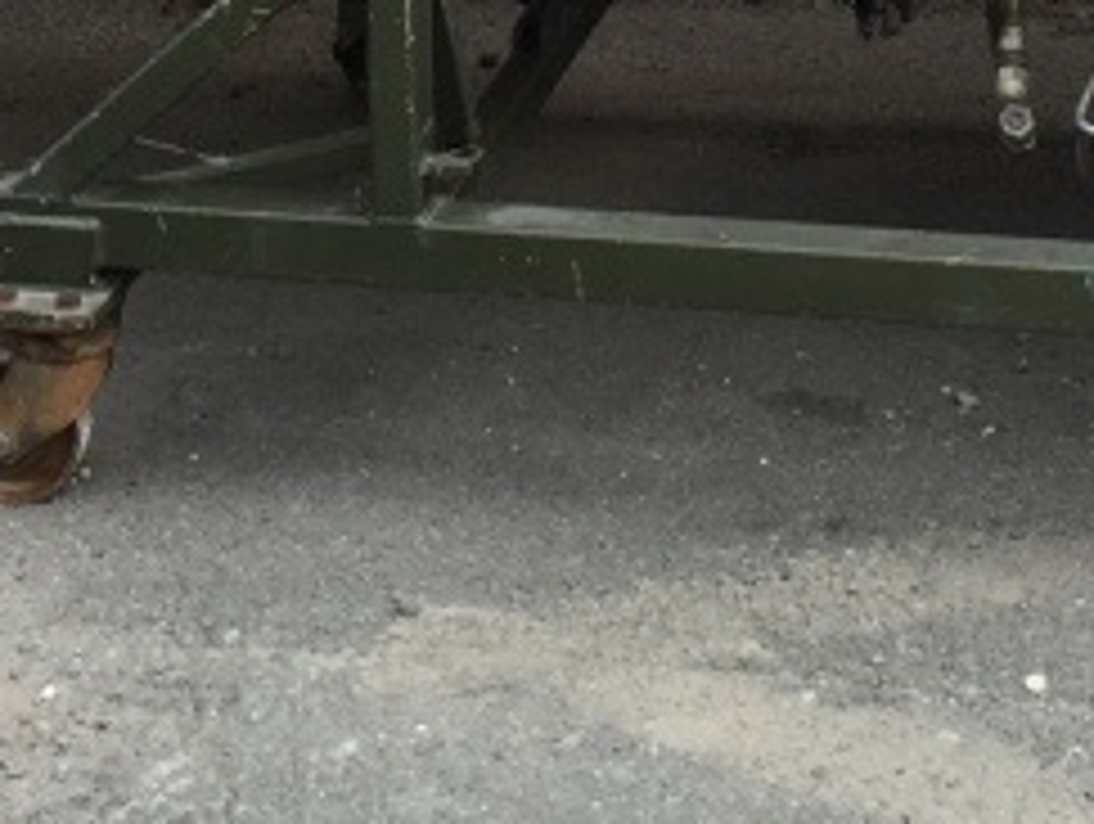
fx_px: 3861
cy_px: -527
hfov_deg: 16.1
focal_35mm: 122
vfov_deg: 11.5
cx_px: 644
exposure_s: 1/719
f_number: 2.2
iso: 32
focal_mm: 4.15
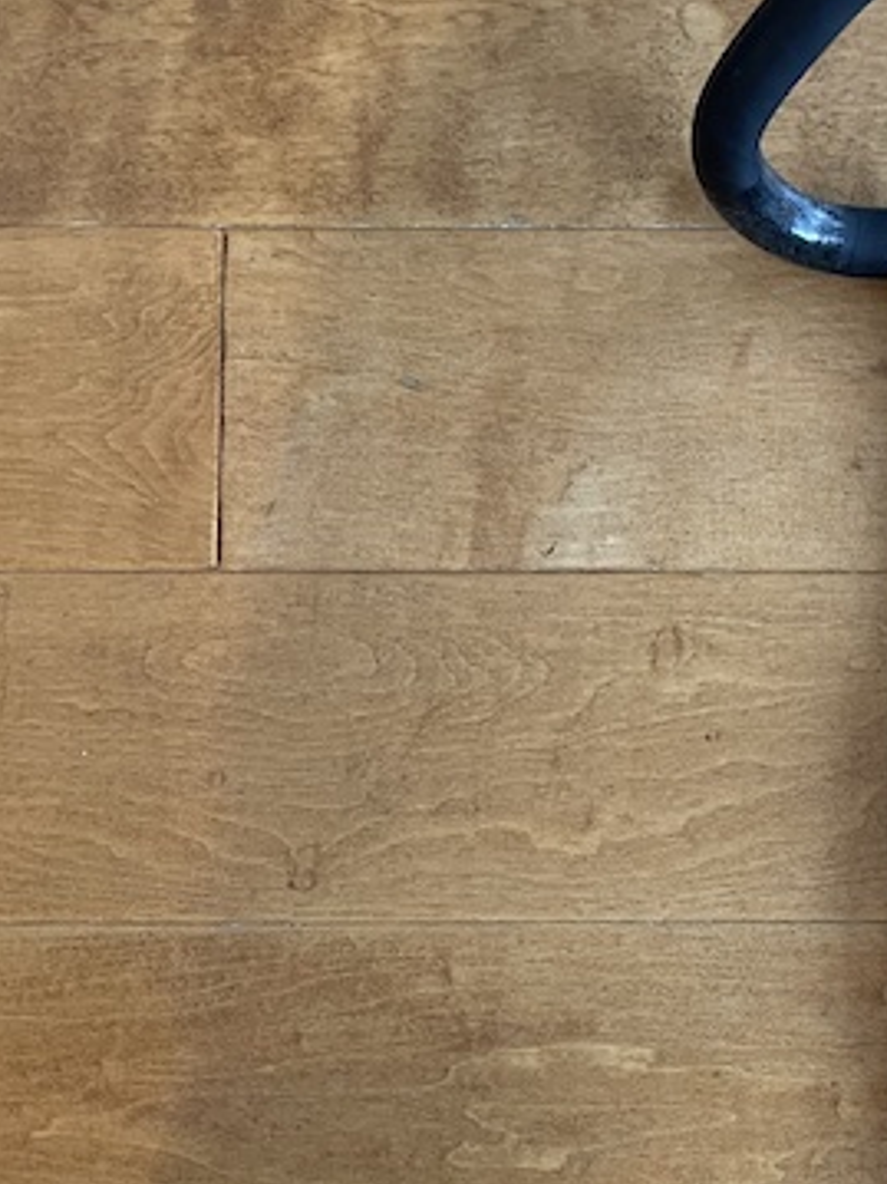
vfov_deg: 32.4
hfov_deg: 24.0
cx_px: 917
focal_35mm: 58
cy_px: 943
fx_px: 1983
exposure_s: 1/60
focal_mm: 5.1
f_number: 1.6
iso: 200
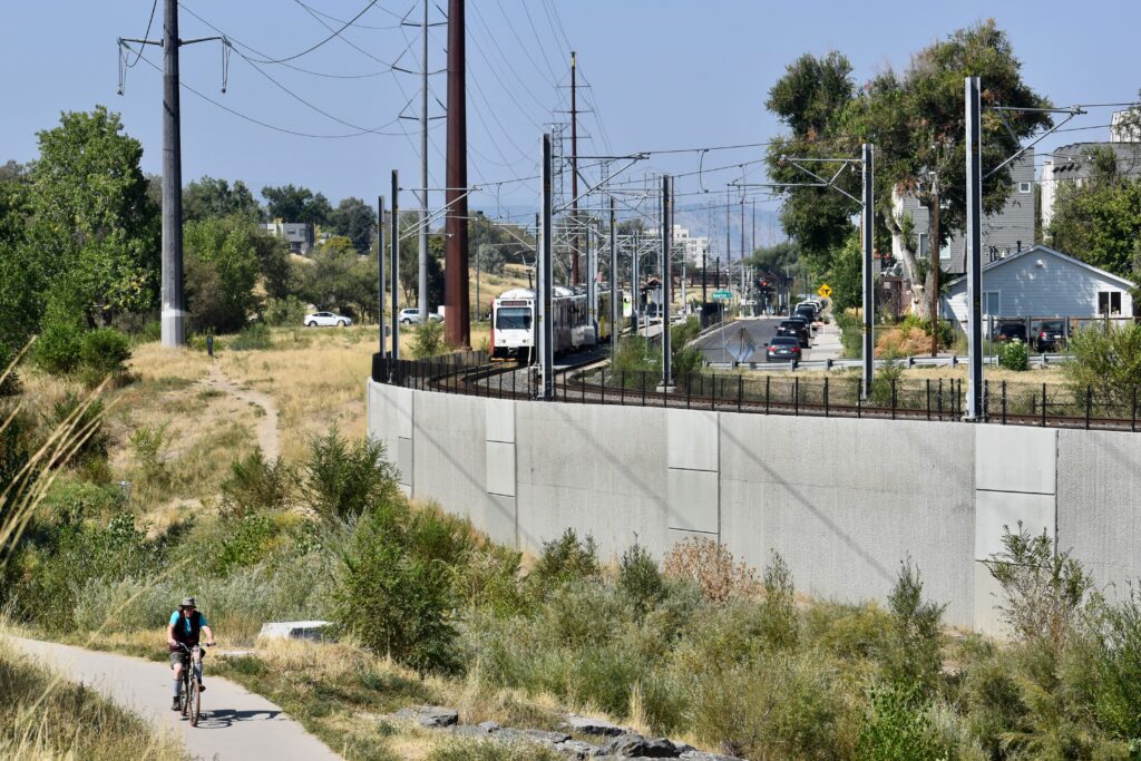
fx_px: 3328
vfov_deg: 13.0
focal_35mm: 105
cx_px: 570
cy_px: 380
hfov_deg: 19.5
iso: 125
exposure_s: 1/500
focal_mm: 70
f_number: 8
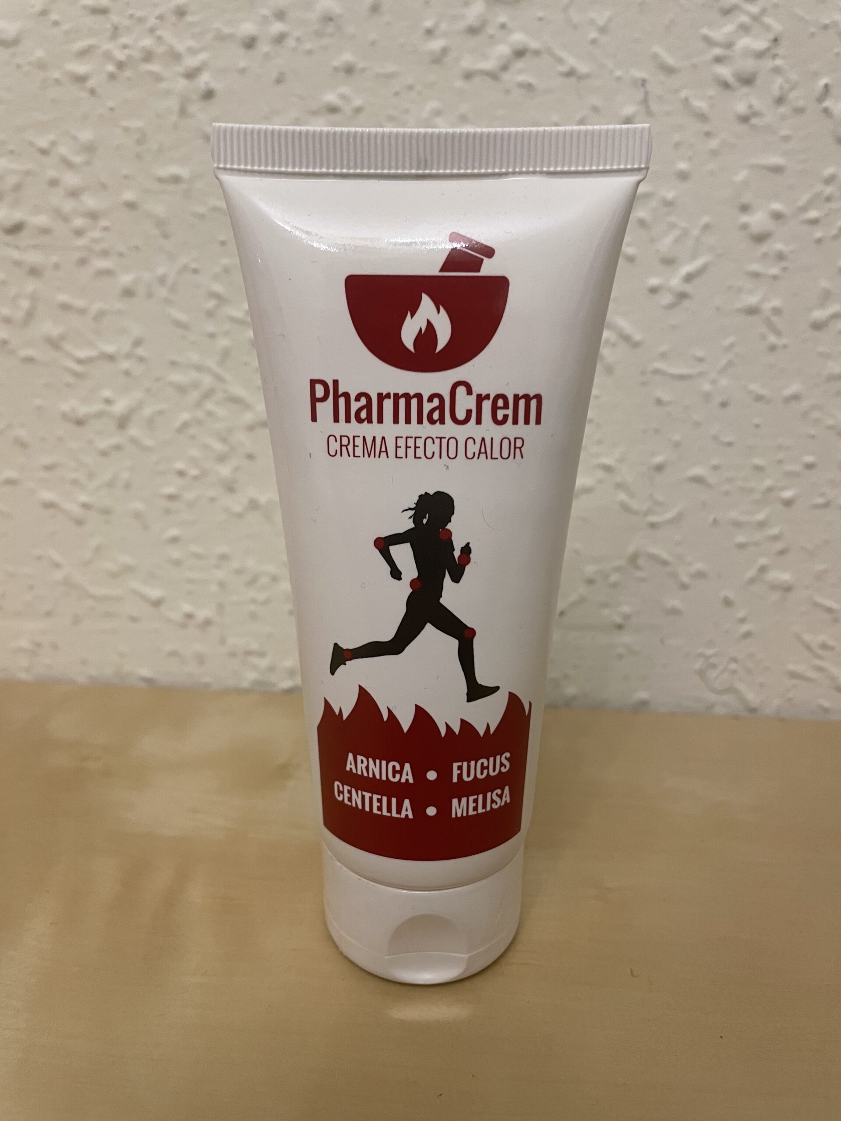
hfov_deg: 53.1
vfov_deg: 67.3
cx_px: 420
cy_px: 560
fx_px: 842
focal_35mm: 26
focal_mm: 4.2
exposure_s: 1/50
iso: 250
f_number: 1.6
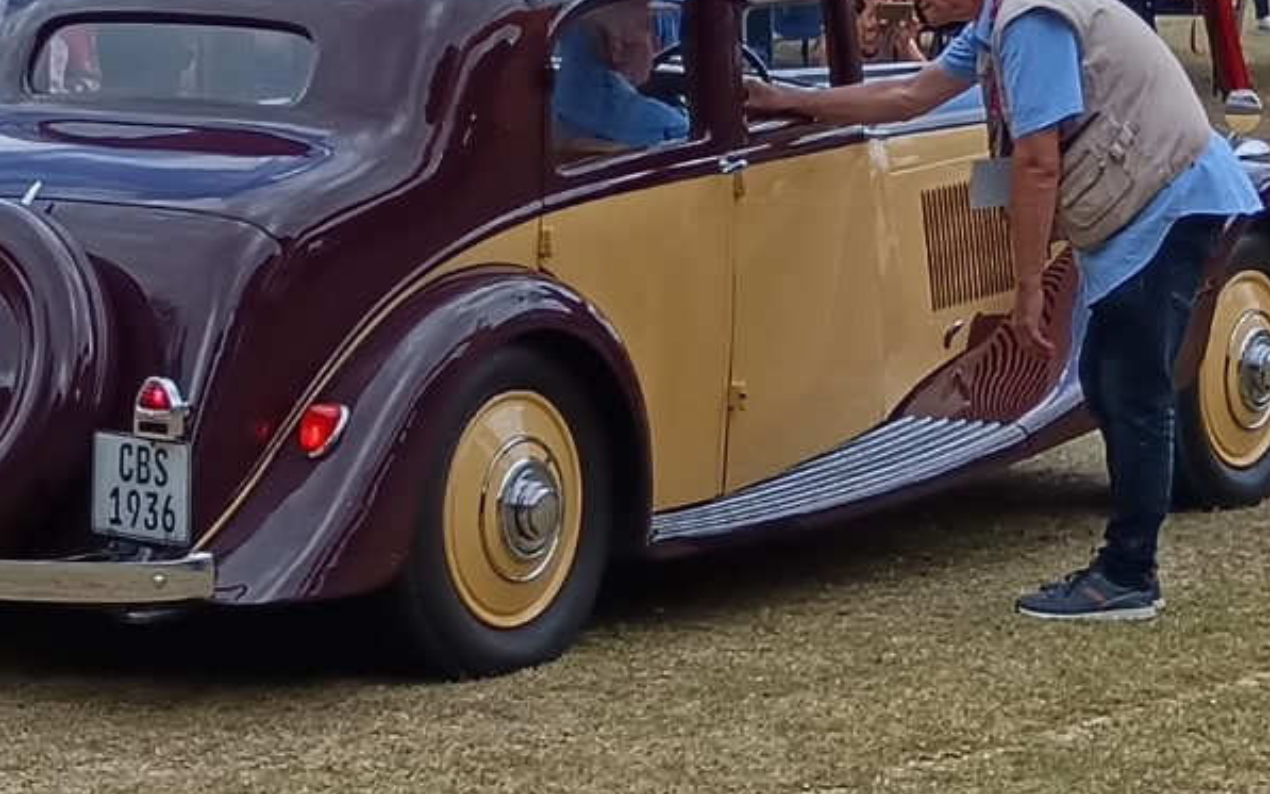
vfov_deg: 8.2
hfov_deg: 13.0
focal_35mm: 160
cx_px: 289
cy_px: 121
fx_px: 5537
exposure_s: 1/524
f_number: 1.9
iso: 100
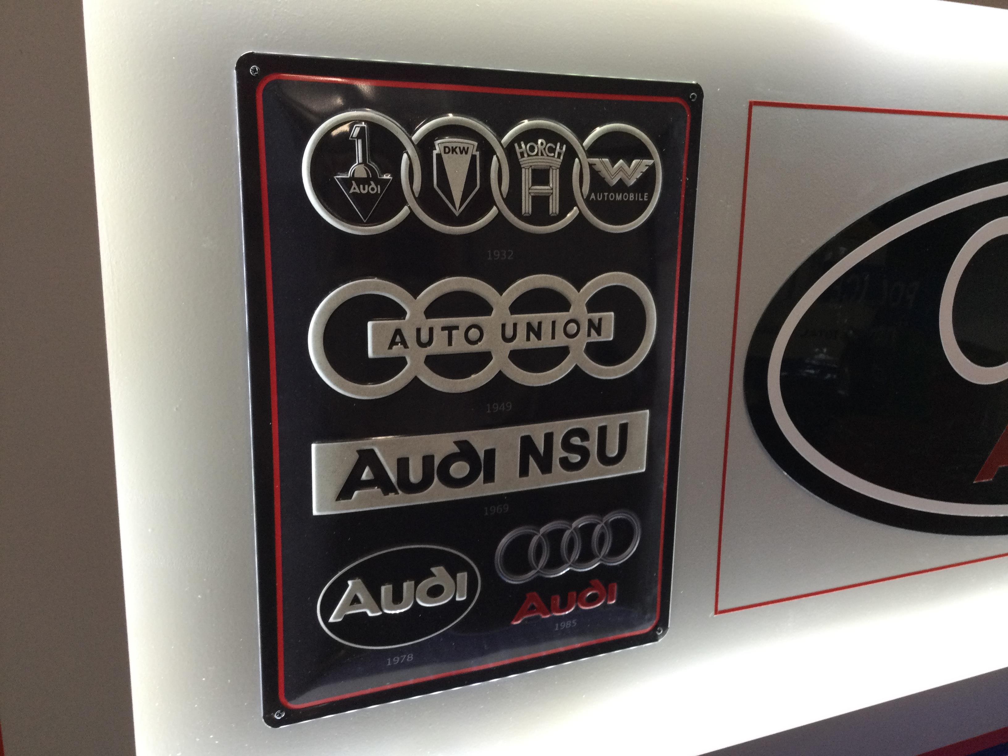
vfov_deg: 45.4
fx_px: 903
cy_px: 378
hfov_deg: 58.4
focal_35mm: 31
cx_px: 504
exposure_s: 1/33
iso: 80
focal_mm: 3.3
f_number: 2.4
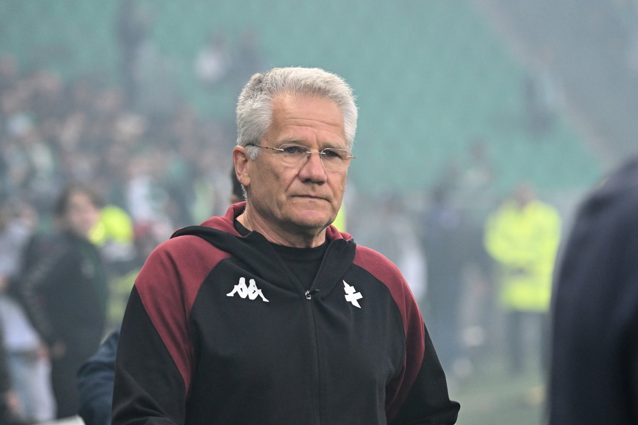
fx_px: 5315
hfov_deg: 6.9
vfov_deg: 4.6
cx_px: 319
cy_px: 212
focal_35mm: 300
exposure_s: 1/1000
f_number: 5
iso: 3600
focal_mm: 200
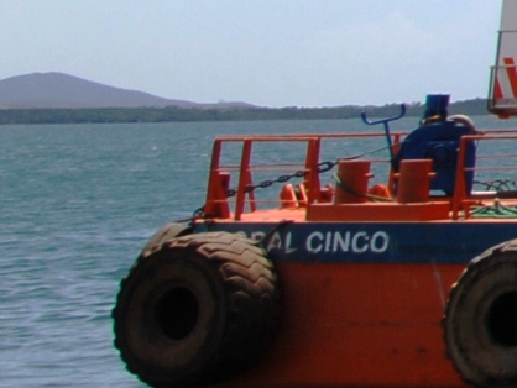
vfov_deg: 10.3
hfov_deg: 9.1
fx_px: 1988
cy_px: -374
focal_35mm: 133
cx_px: 1854
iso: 100
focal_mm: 12
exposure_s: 1/180
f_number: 13
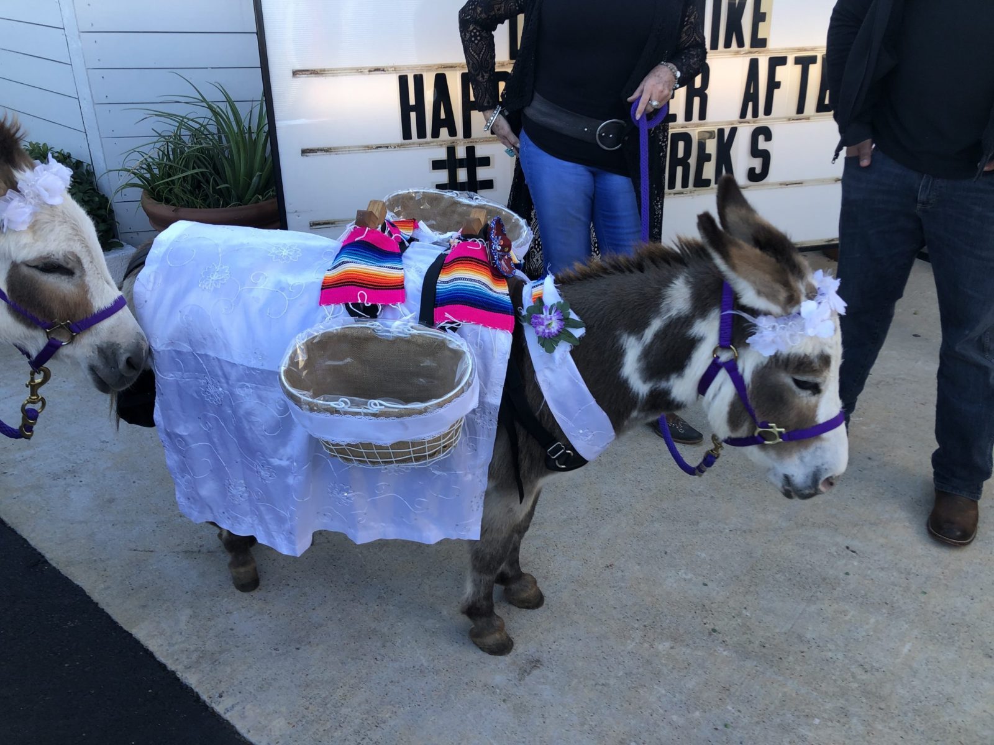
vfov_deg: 49.7
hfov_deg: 63.4
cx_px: 497
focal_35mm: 28
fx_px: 804
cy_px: 372
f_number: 1.8
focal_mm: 3.99
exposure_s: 1/142
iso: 20
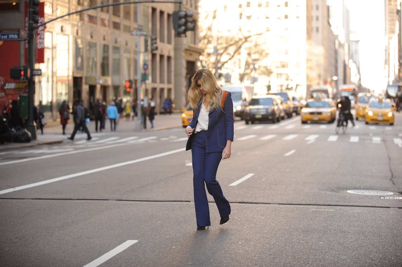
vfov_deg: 13.7
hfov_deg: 20.4
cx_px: 201
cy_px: 134
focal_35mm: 100
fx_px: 1116
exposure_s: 1/400
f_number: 2.8
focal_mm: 100
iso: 400
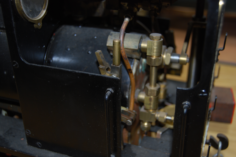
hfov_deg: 41.5
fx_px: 311
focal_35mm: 48
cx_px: 120
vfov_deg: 28.4
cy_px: 79
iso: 200
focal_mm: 31
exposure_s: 1/60
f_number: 4.5
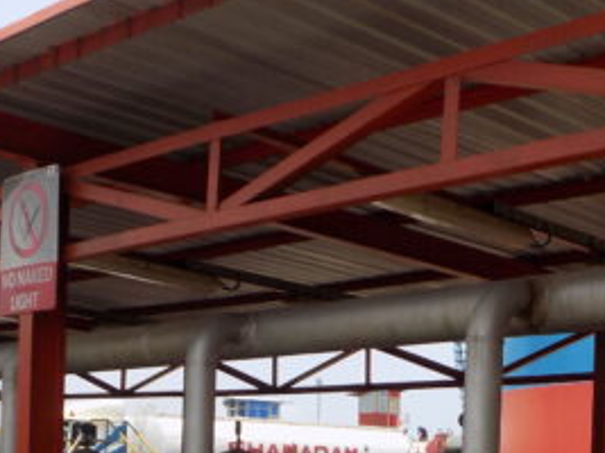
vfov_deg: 20.3
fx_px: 1205
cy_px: 498
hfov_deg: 27.7
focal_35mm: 69
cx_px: 476
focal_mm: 4.3
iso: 80
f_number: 3.1
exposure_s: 1/640
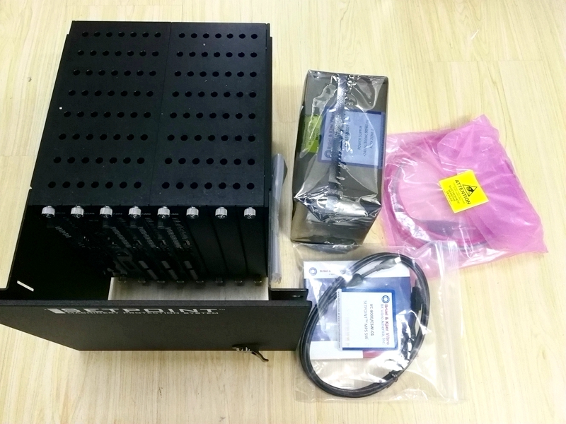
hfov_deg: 65.3
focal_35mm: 27
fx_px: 441
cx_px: 283
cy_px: 212
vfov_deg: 51.4
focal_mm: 3.95
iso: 320
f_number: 2.2
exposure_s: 1/33.3
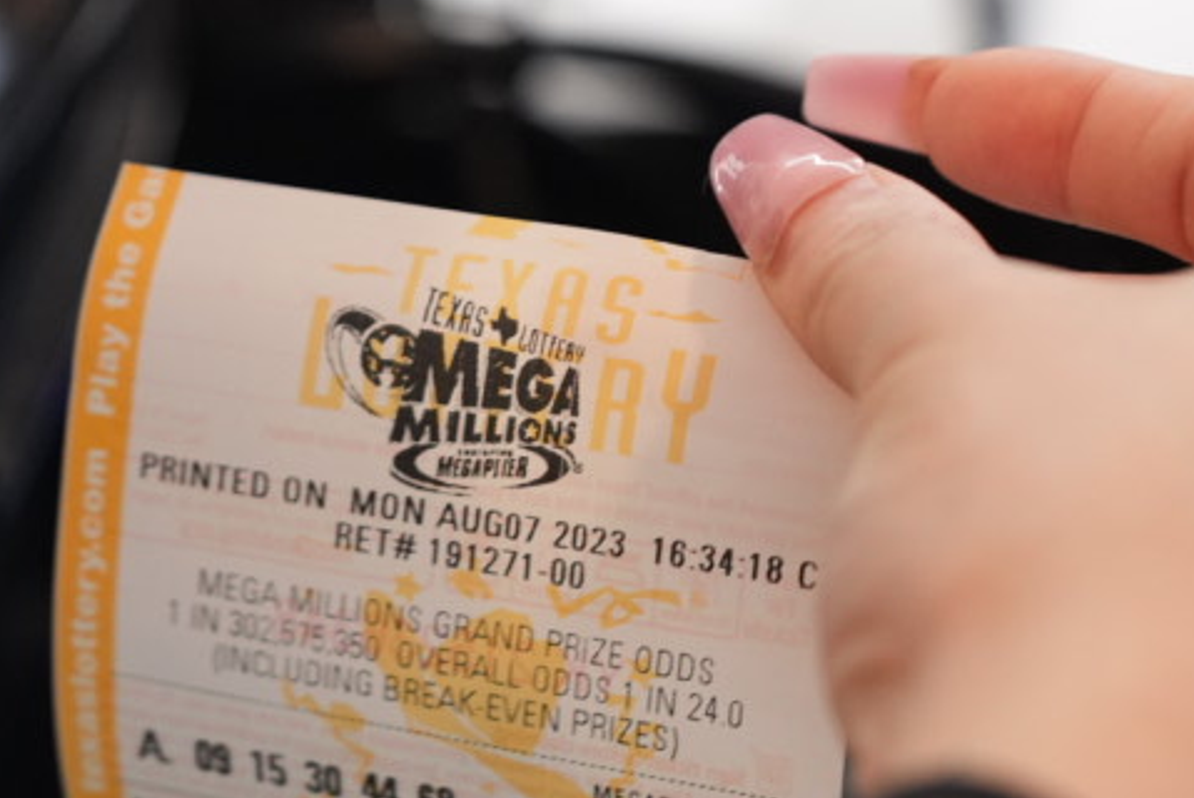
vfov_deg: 8.5
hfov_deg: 12.6
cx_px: 274
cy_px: 569
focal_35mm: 162
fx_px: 5376
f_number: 3.2
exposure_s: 1/125
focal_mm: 48
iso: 1600
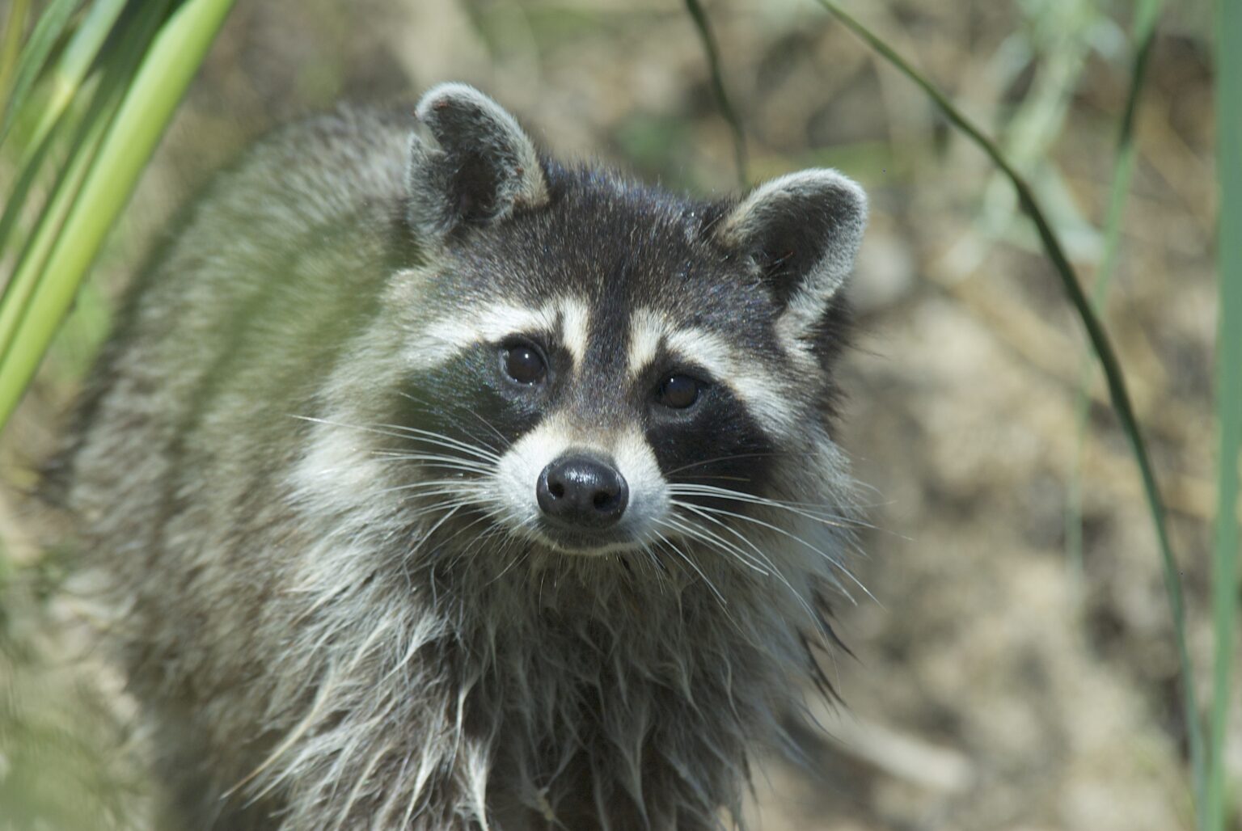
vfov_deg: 2.8
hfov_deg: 4.2
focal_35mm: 495
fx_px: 17097
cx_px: 621
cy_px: 416
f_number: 7.1
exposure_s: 1/1000
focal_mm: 330
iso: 400
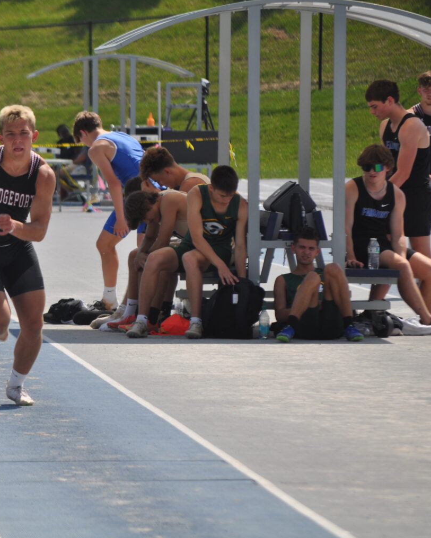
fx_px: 6776
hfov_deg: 3.6
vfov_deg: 4.6
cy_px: 269
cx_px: 27
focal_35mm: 425
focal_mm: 200
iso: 200
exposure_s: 1/800
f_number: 7.1
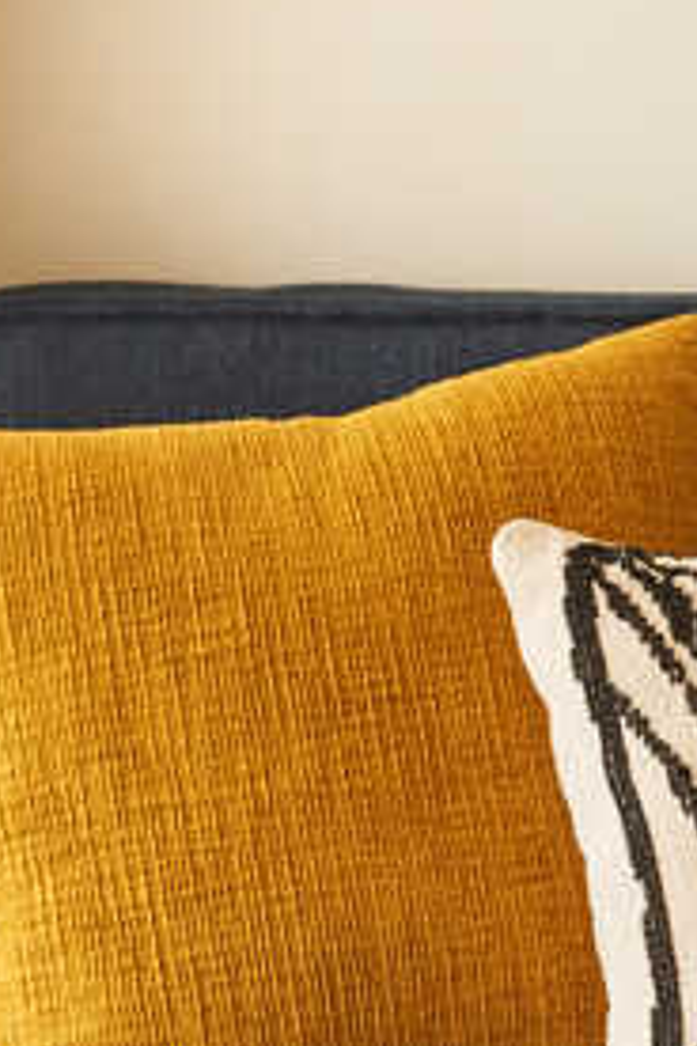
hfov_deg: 6.6
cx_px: 1083
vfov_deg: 10.0
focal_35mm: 205
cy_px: 864
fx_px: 5953
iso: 250
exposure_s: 1/8
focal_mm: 35
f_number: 9
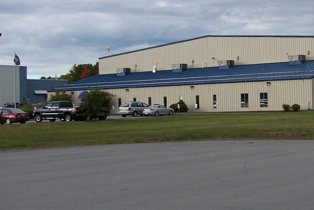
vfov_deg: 17.9
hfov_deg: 26.1
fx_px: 663
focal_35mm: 76
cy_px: 90
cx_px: 262
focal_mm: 6.3
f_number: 4
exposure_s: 1/350
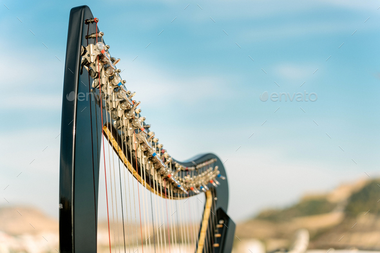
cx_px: 190
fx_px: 781
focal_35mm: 74
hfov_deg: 27.4
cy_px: 126
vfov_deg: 18.4
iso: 50
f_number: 2.8
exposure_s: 1/400
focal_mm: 74
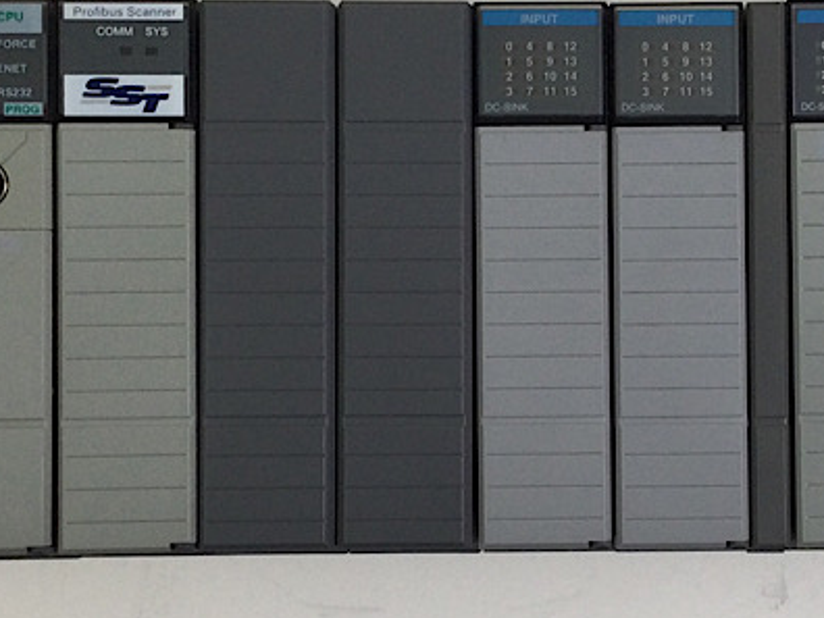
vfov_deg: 15.9
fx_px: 2214
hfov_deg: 20.7
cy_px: 310
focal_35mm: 93
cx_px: 711
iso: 32
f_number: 2.4
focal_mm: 3.3
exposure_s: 1/50
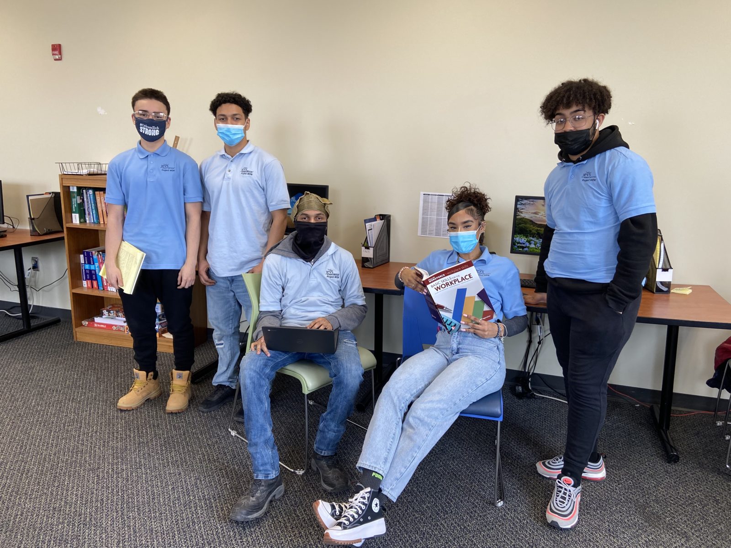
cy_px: 274
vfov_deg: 53.1
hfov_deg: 67.3
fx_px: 549
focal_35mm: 26
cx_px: 366
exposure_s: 1/121
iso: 64
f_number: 1.8
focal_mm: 4.25
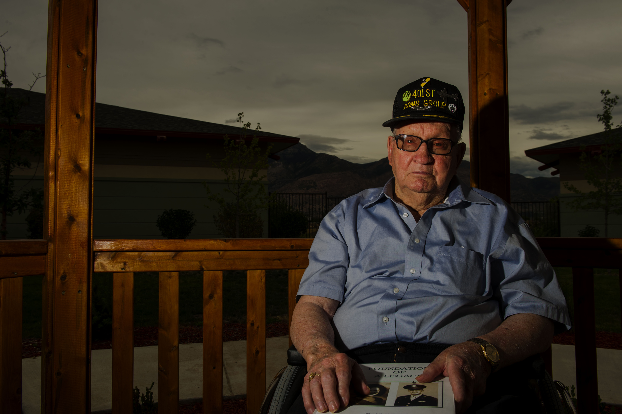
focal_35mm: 31
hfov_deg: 60.3
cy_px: 207
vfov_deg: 42.3
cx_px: 311
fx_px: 535
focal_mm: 31
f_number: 11
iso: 100
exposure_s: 1/250
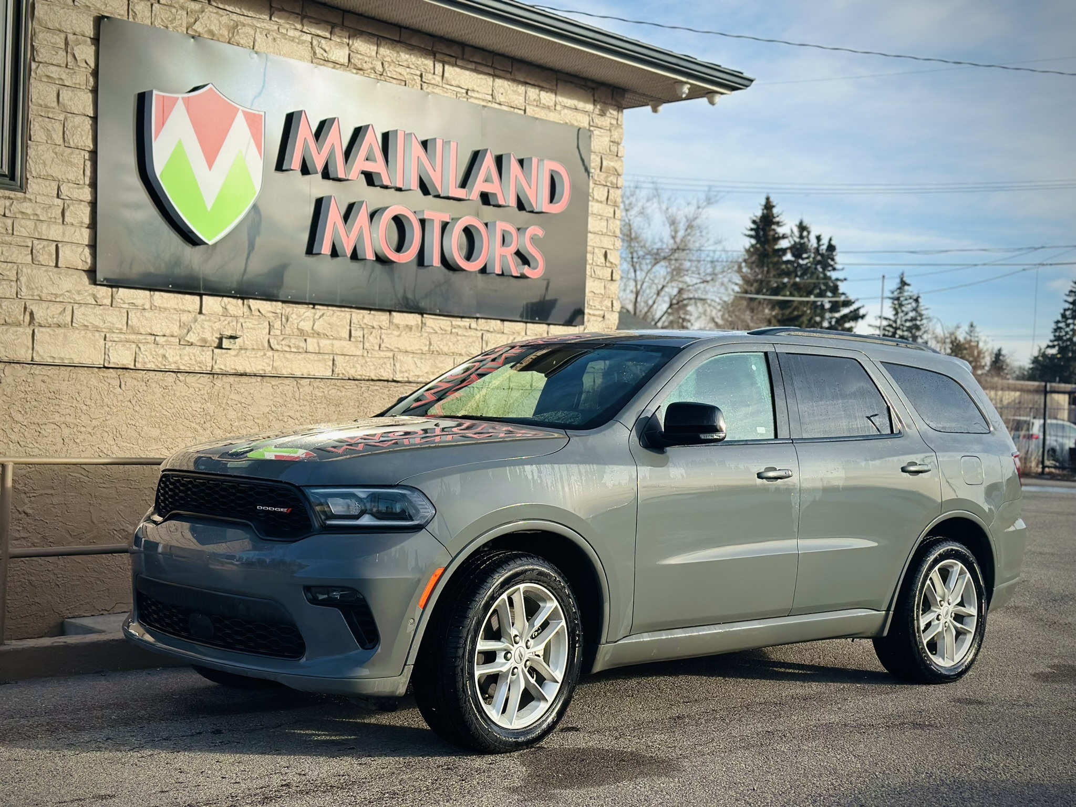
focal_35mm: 48
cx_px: 538
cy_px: 404
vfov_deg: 30.3
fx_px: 1492
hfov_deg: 39.7
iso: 100
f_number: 1.78
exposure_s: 1/4016
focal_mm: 6.86
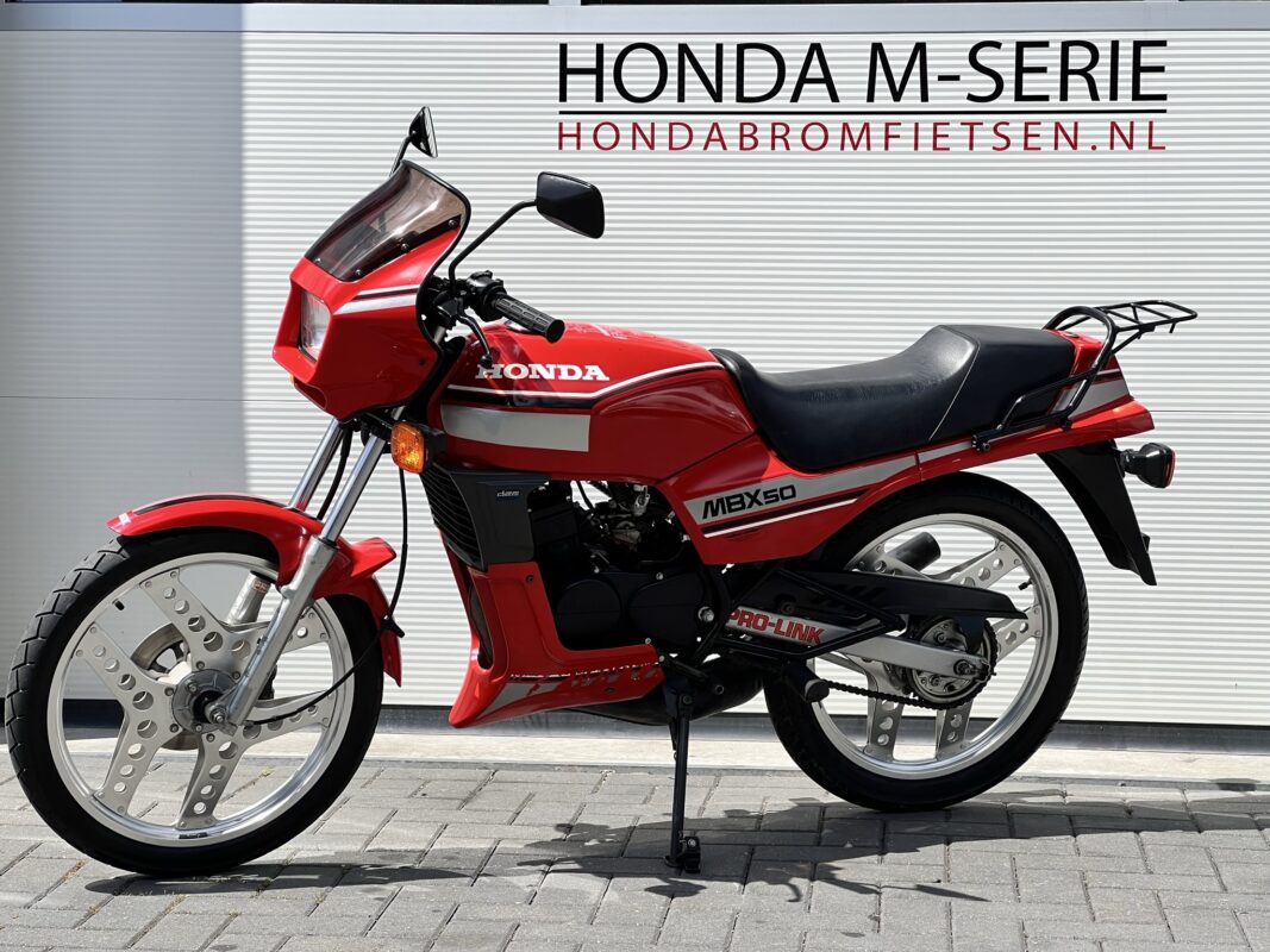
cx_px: 635
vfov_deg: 19.1
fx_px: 2825
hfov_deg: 25.3
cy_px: 476
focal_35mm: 77
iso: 32
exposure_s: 1/673
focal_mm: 9
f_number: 2.8
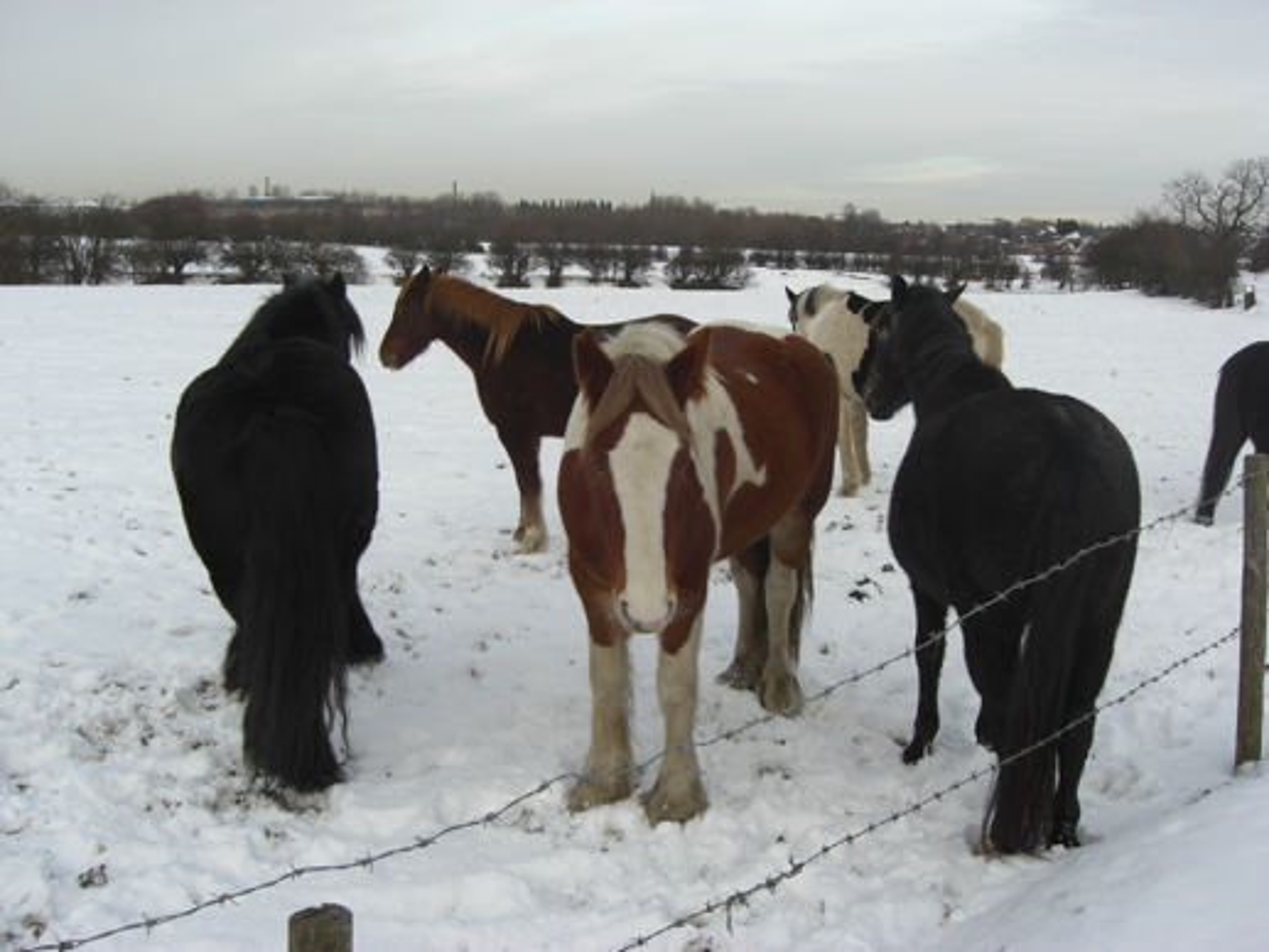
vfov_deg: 37.7
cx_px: 634
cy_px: 476
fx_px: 1393
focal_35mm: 38
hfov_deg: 49.0
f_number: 4
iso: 80
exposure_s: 1/250
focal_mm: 7.9
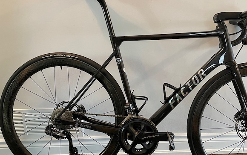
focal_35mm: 38
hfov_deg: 50.8
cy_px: 87
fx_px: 256
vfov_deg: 33.6
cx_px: 160
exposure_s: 1/60
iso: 500
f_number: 1.6
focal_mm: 4.2
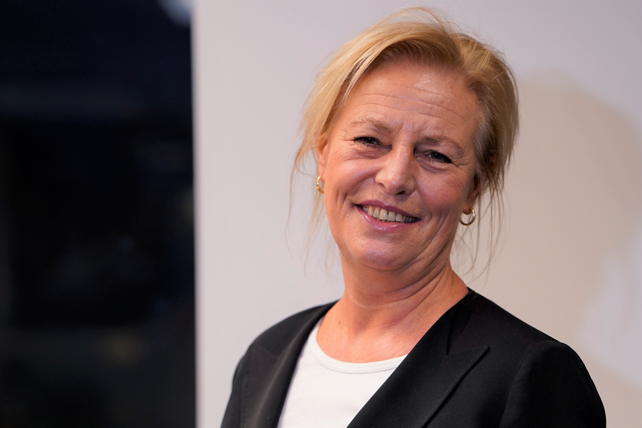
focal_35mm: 85
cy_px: 214
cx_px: 321
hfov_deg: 23.9
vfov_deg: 16.1
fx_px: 1516
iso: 320
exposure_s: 1/200
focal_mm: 85
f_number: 2.5
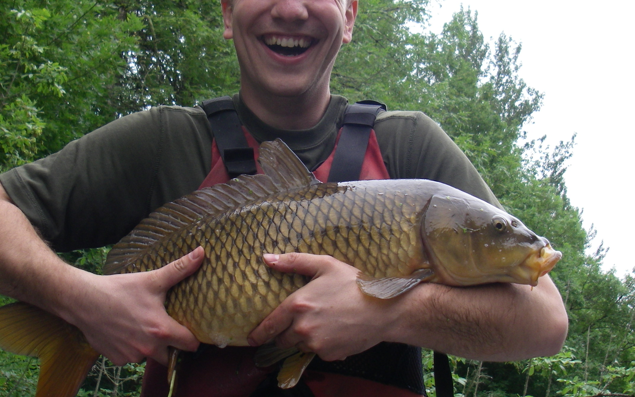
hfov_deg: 35.0
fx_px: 1004
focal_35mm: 58
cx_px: 261
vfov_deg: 22.4
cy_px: 194
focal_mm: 6.3
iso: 64
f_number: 3.3
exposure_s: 1/250
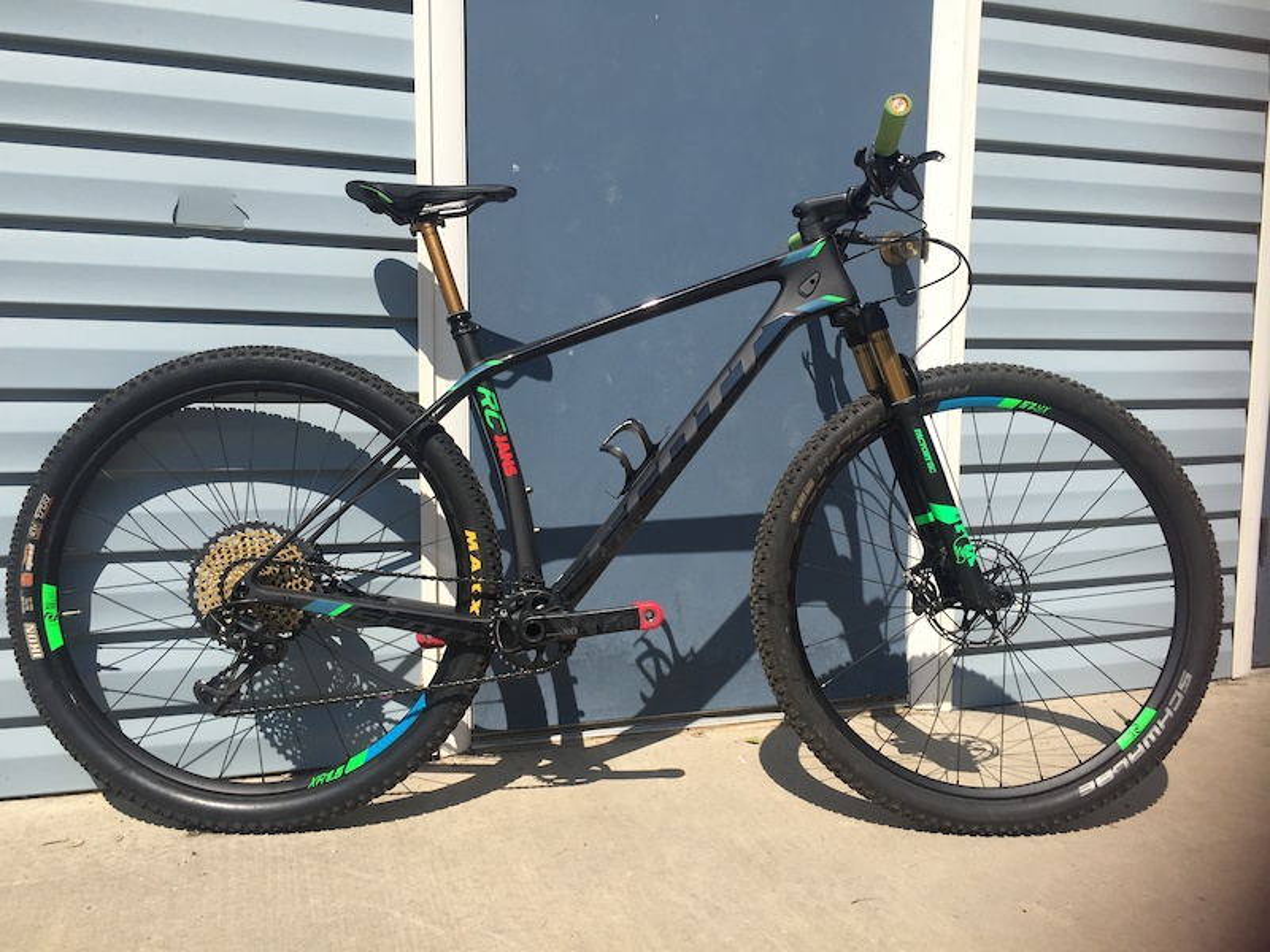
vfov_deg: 48.2
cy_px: 476
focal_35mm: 29
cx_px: 635
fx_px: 1064
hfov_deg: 61.7
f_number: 2.2
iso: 32
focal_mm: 4.15
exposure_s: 1/2083
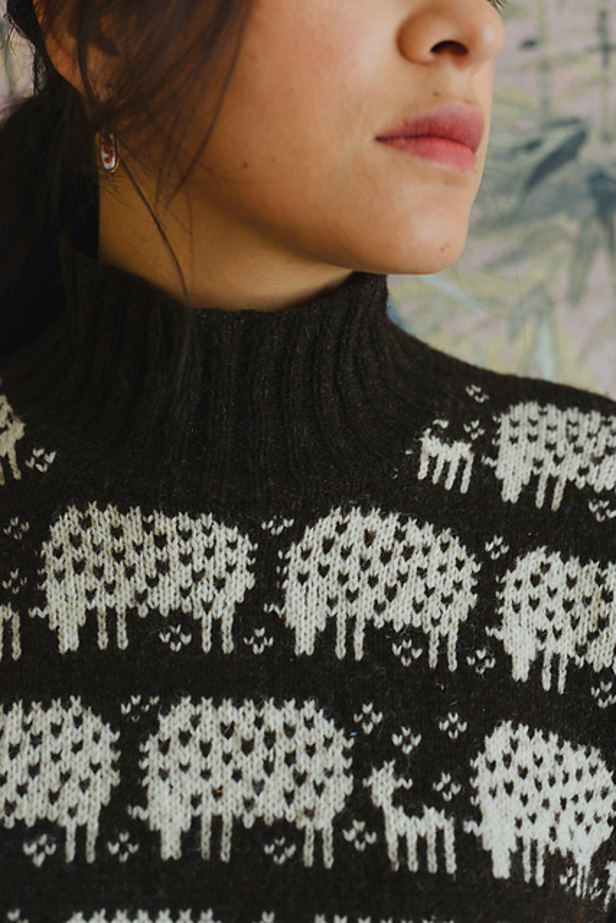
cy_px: 462
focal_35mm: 50
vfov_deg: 39.6
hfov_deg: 27.0
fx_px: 1283
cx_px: 308
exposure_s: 1/80
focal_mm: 50
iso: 1000
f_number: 3.2
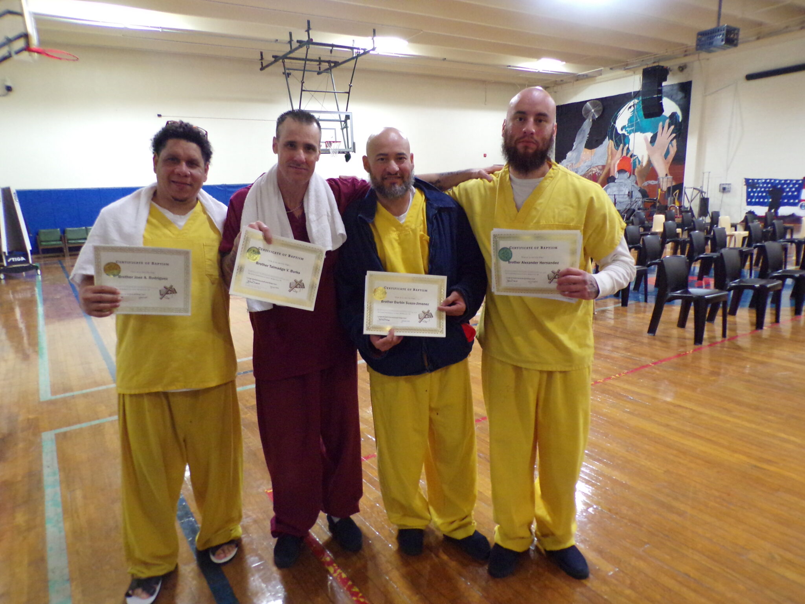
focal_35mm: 24
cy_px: 302
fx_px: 558
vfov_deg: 56.8
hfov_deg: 71.6
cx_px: 402
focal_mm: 4.3
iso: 562
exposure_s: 1/17
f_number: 3
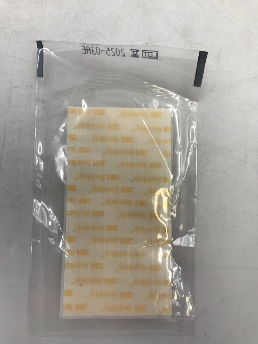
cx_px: 129
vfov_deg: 63.4
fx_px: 278
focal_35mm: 28
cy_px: 172
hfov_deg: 49.8
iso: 25
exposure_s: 1/120
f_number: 1.8
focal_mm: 3.99
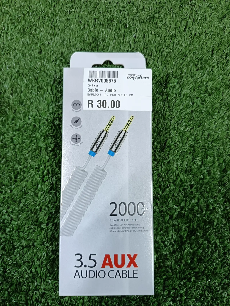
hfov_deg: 56.8
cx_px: 115
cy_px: 153
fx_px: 213
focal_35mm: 24
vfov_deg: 71.6
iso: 1249
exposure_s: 1/25
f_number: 1.75
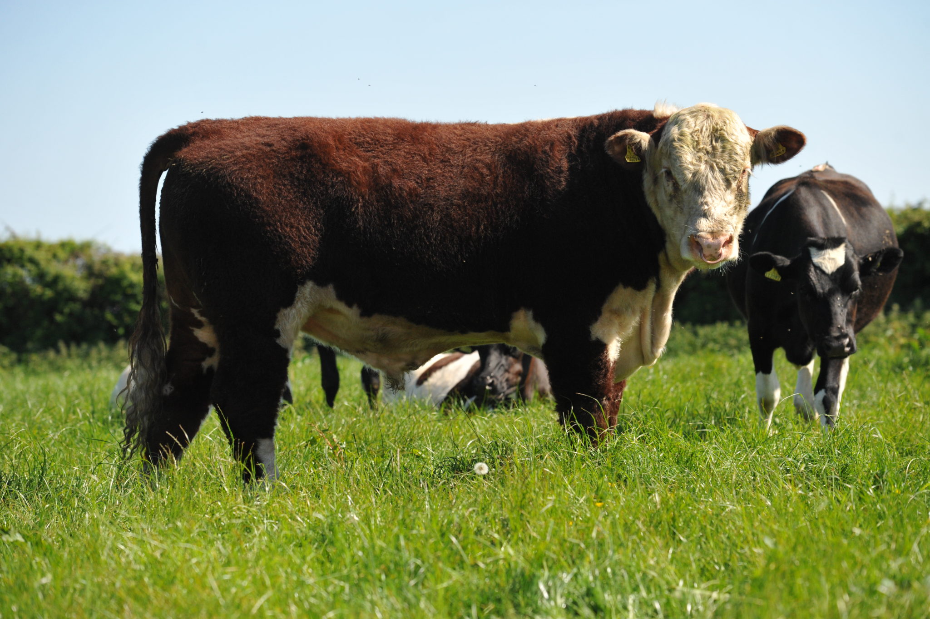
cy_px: 310
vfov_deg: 8.8
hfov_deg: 13.3
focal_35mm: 155
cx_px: 465
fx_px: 4002
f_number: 5.6
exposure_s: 1/4000
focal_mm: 155
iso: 1600
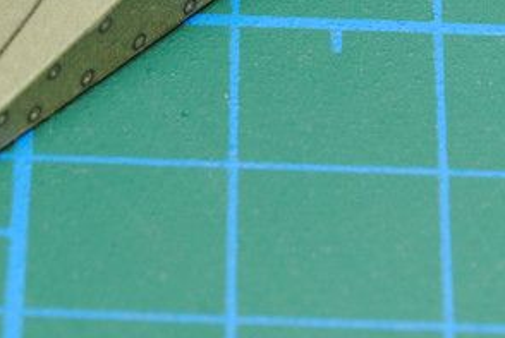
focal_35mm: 335
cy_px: -206
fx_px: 4707
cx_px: 131
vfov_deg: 4.1
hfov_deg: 6.1
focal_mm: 55
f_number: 11
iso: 100
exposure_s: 1/1.6
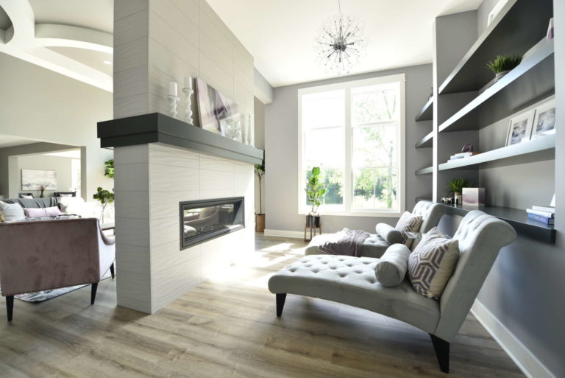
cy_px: 189
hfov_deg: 104.2
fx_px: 220
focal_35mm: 14
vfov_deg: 81.3
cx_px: 282
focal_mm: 14
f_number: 4.5
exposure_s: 1/60
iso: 320
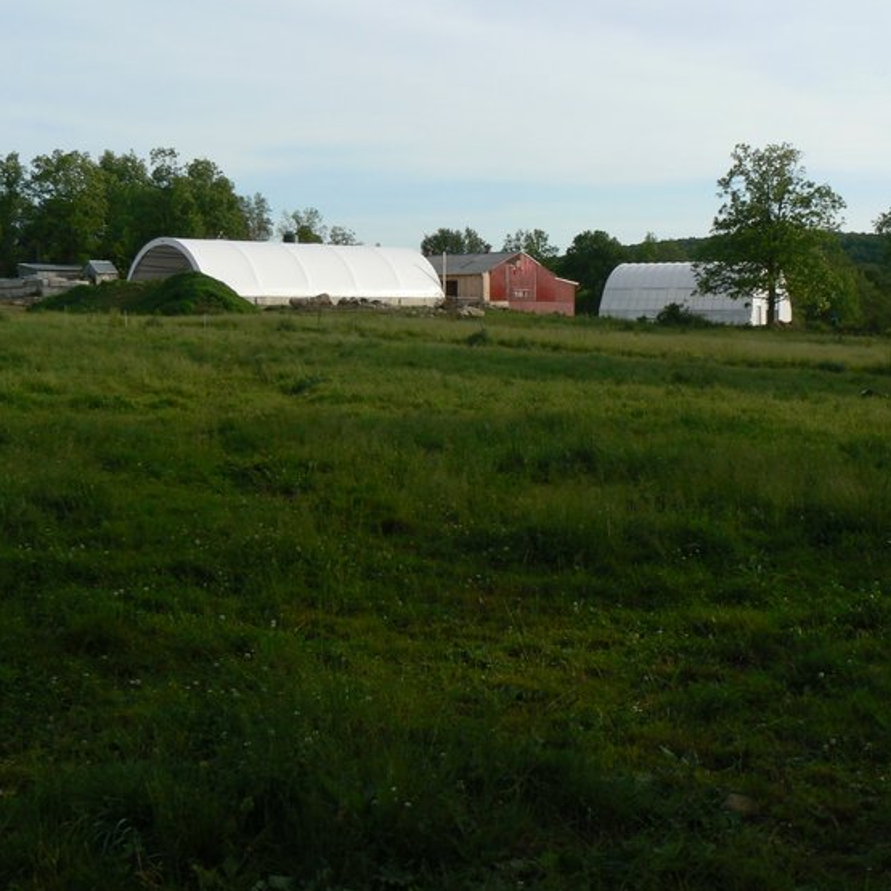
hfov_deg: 39.2
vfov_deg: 39.2
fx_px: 1252
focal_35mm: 43
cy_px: 448
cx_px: 445
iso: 80
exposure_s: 1/320
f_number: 5.6
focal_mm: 6
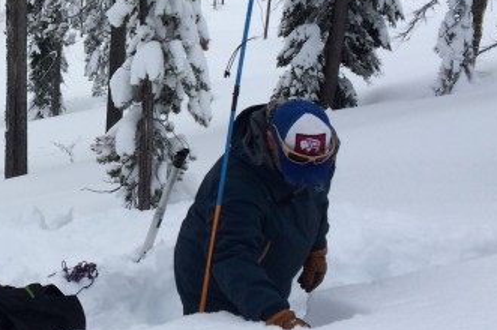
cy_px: 56
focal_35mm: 73
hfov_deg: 26.3
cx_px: 2
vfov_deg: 18.4
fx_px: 1007
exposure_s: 1/3425
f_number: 2.2
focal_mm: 4.15
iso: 32
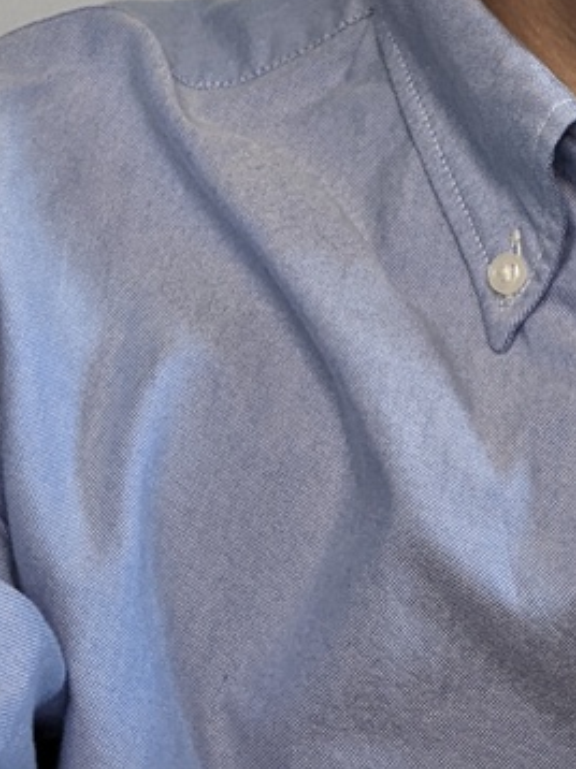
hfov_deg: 14.0
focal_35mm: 103
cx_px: 664
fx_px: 2288
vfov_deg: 16.2
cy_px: -596
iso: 67
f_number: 1.73
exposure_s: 1/33.3
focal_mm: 4.38
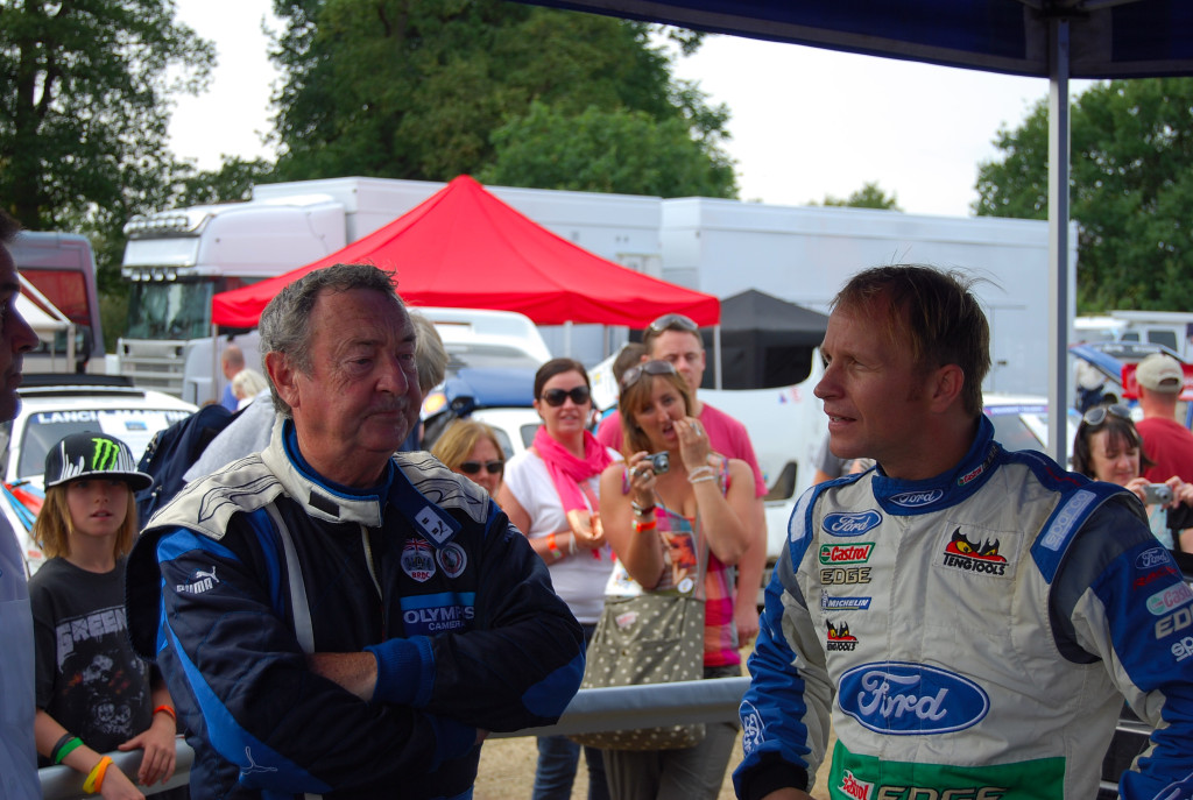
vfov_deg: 21.7
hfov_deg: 31.8
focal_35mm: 63
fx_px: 2092
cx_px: 596
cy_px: 400
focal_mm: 42
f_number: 6.3
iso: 100
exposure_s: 1/160
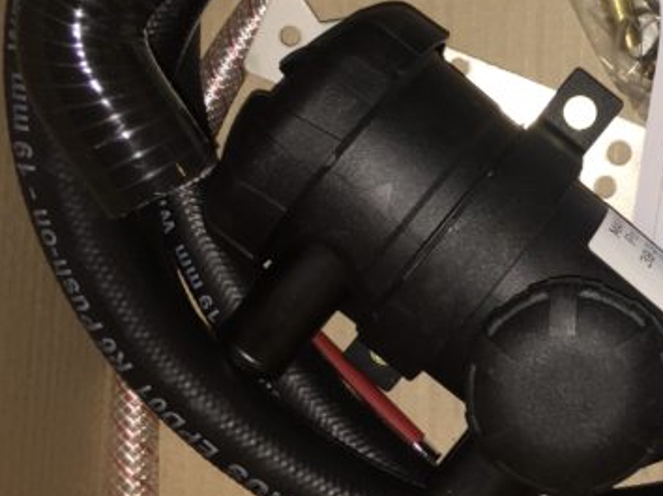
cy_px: 101
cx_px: 626
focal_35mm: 63
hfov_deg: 29.2
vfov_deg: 22.9
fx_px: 1206
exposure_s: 1/25
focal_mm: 4.15
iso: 32
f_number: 2.2
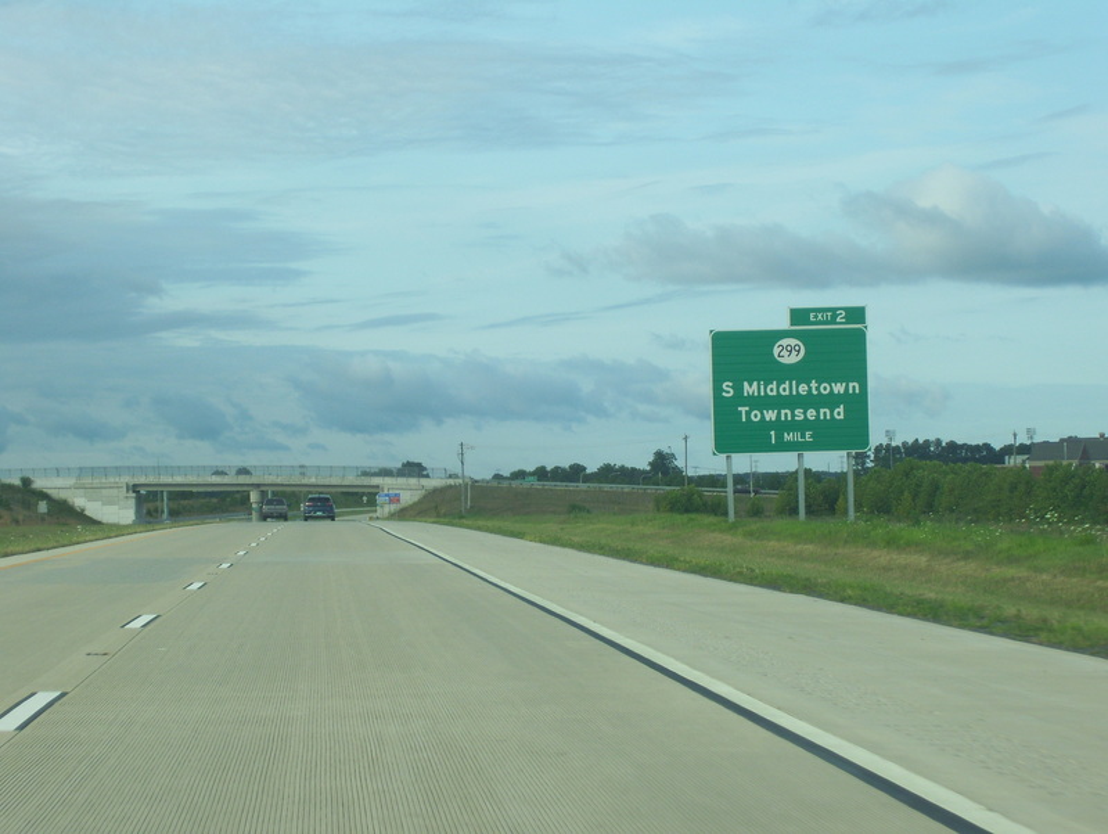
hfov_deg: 18.2
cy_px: 417
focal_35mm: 108
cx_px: 554
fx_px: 3461
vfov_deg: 13.7
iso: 80
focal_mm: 18
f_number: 4.6
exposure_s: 1/320
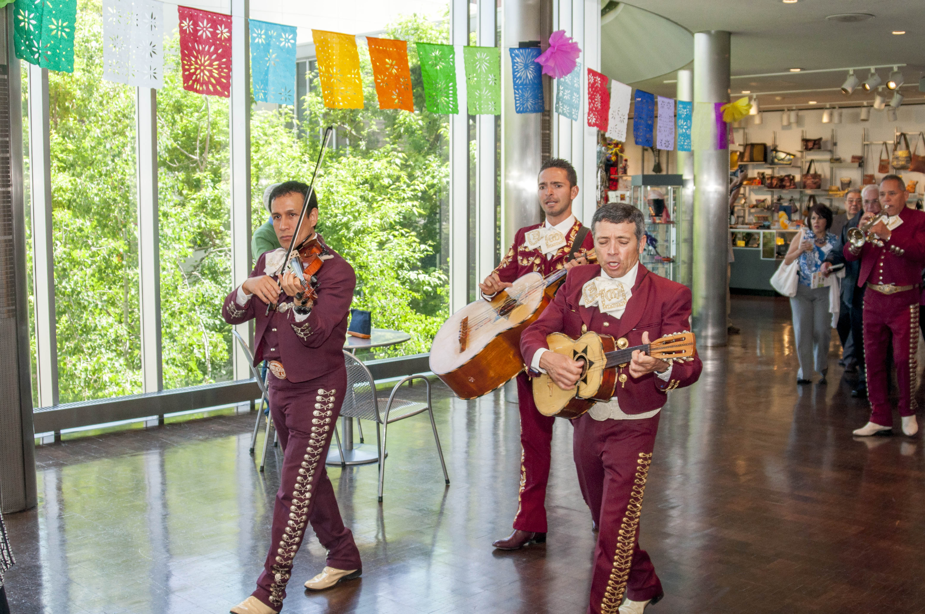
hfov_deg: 46.4
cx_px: 462
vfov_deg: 31.8
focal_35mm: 42
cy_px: 307
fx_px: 1078
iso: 250
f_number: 6.3
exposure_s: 1/200
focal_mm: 28
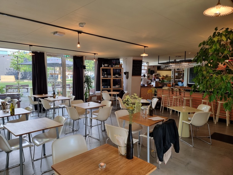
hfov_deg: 71.6
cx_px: 116
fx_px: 162
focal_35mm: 24
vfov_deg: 56.8
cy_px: 88
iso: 80
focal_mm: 6.7
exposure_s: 1/100
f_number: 1.8
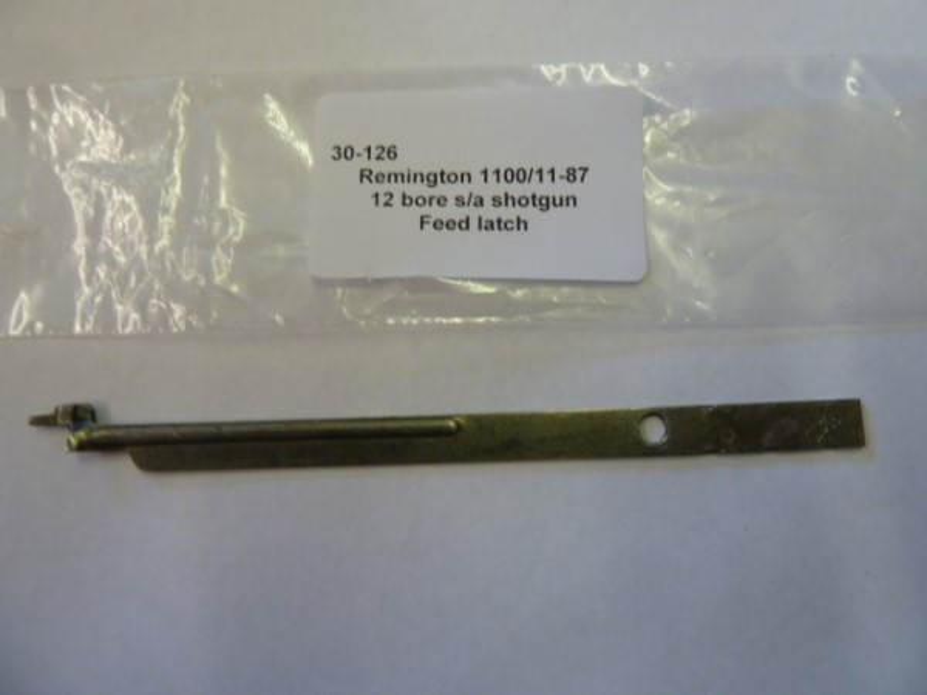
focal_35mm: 25
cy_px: 348
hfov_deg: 69.4
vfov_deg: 54.9
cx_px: 464
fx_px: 669
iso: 160
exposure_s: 1/30
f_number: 3.3
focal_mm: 4.1
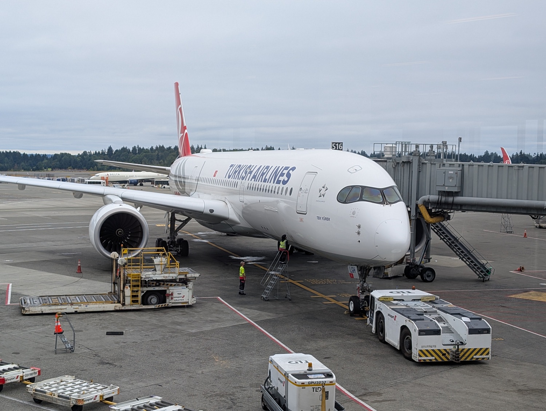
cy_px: 206
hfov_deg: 38.9
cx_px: 273
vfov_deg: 29.7
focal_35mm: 49
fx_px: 774
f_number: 1.68
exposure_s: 1/179
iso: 25
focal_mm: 6.9
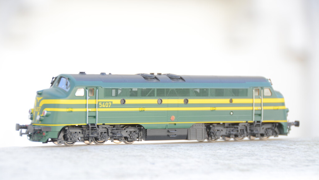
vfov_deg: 8.1
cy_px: 106
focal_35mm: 150
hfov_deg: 14.4
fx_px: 1265
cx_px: 159
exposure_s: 1/250
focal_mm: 95
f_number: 5.3
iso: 560
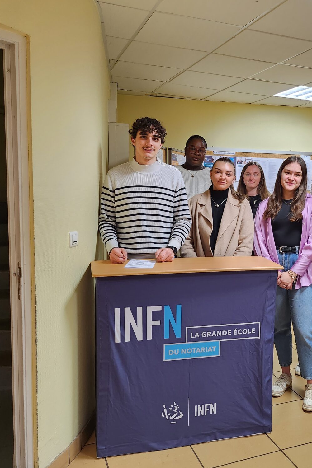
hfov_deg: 38.1
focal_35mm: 34
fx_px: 442
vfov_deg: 55.8
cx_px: 225
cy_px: 236
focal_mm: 5
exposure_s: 1/100
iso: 400
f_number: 1.8
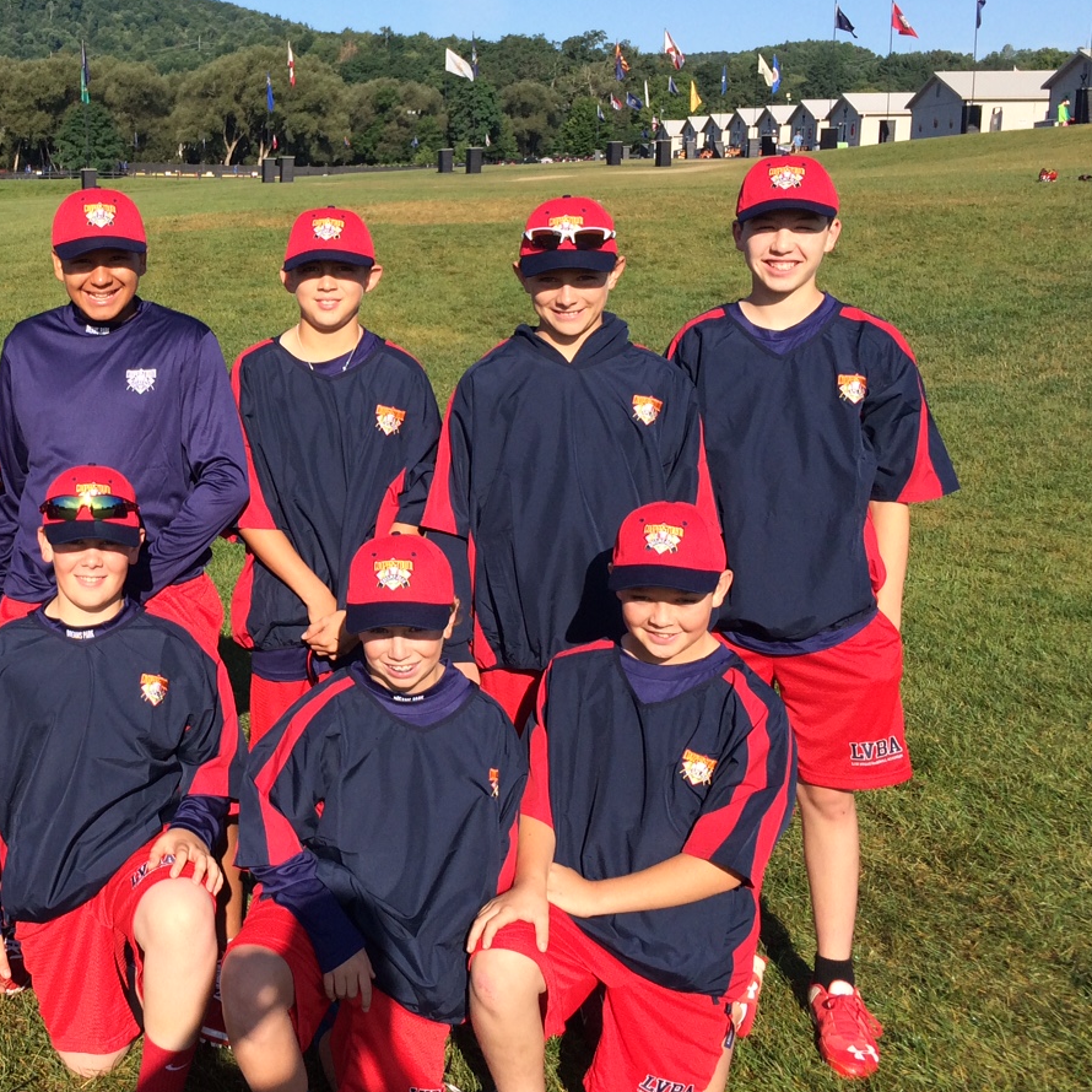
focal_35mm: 47
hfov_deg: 34.2
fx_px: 1677
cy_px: 467
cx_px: 125
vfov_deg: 36.0
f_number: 2.2
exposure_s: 1/1580
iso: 32
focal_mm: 4.15
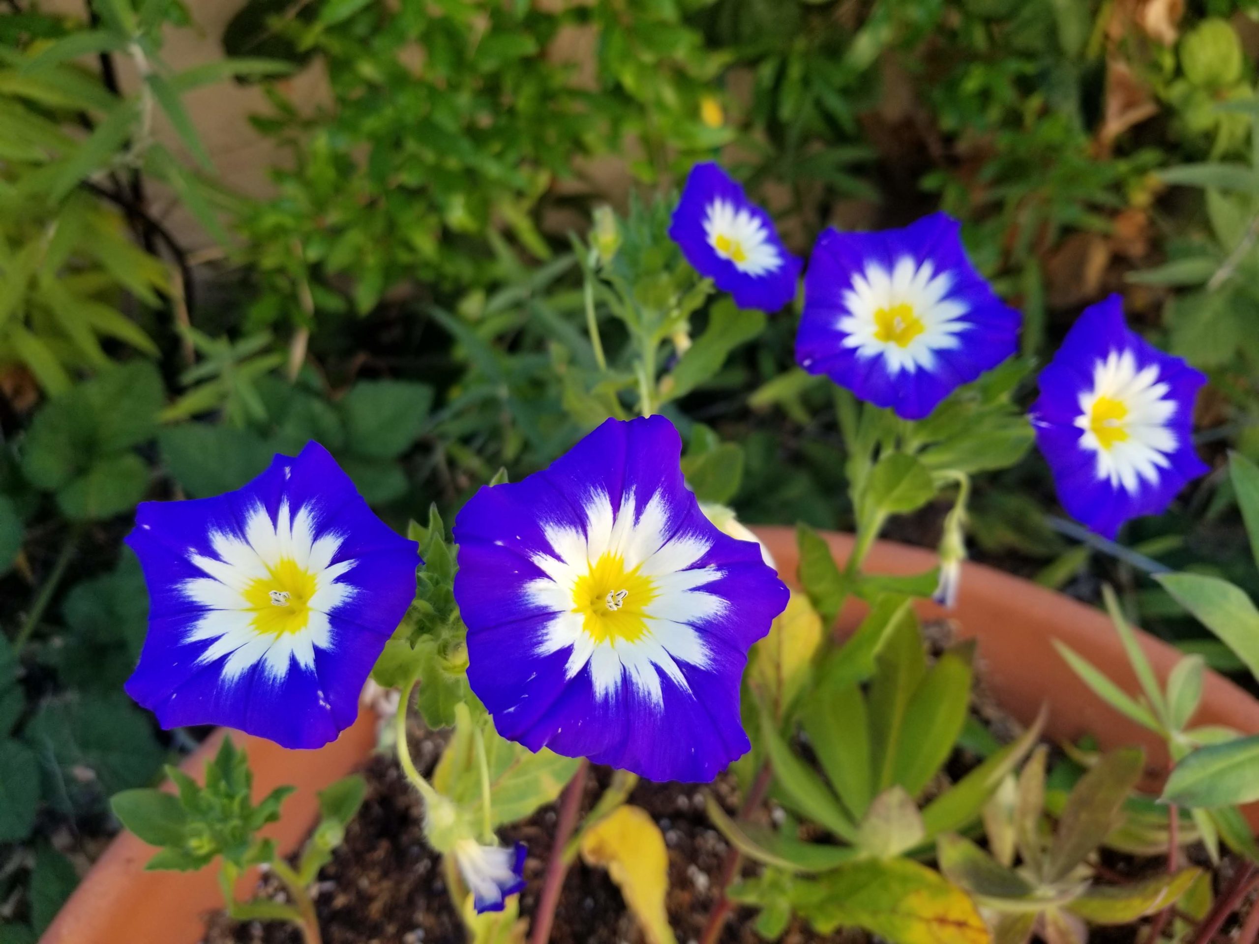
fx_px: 946
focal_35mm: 26
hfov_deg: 67.3
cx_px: 630
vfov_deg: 53.1
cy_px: 472
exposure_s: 1/176
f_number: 1.7
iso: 50
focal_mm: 4.25
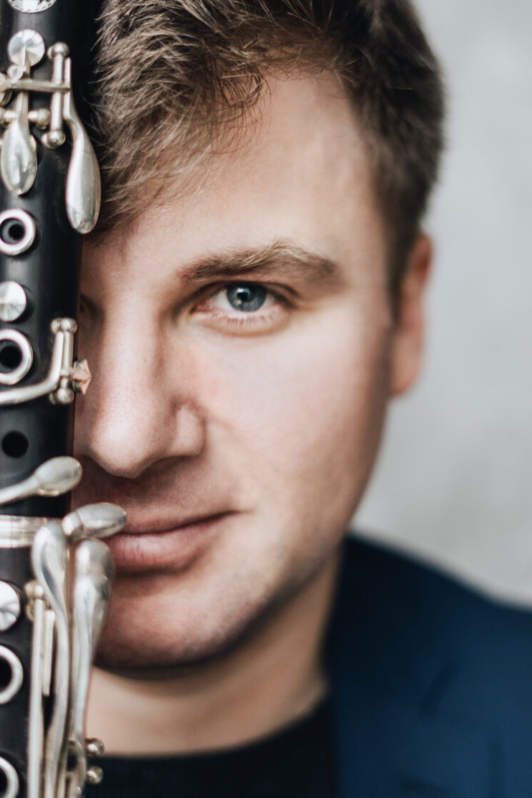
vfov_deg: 29.2
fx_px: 1529
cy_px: 368
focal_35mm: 69
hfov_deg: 19.7
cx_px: 343
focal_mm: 50
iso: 400
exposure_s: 1/100
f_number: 1.8
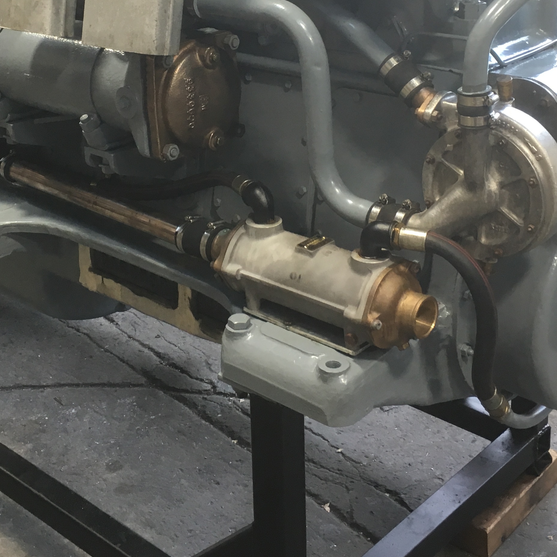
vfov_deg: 29.9
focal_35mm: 56
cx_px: 231
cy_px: 118
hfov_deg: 30.5
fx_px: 1019
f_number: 2.2
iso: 100
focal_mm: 4.15
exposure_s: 1/33
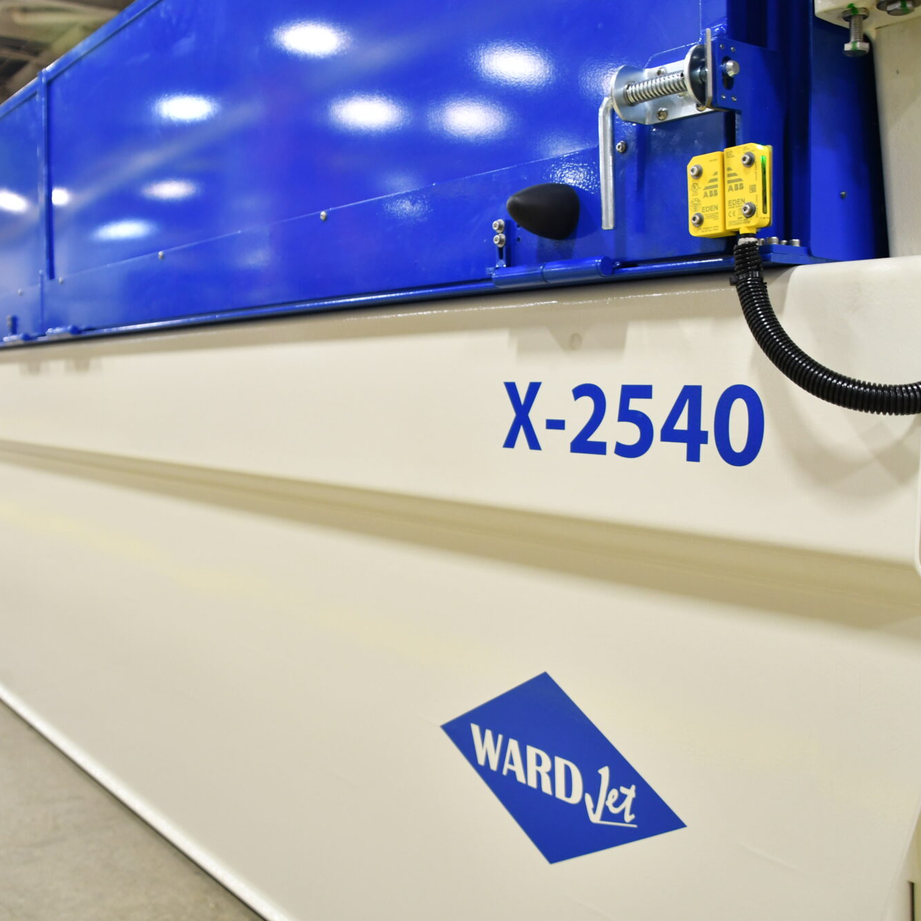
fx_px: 1054
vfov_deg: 47.2
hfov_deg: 46.8
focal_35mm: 35
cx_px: 342
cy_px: 457
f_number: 3.5
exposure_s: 1/30
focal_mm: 18
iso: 800
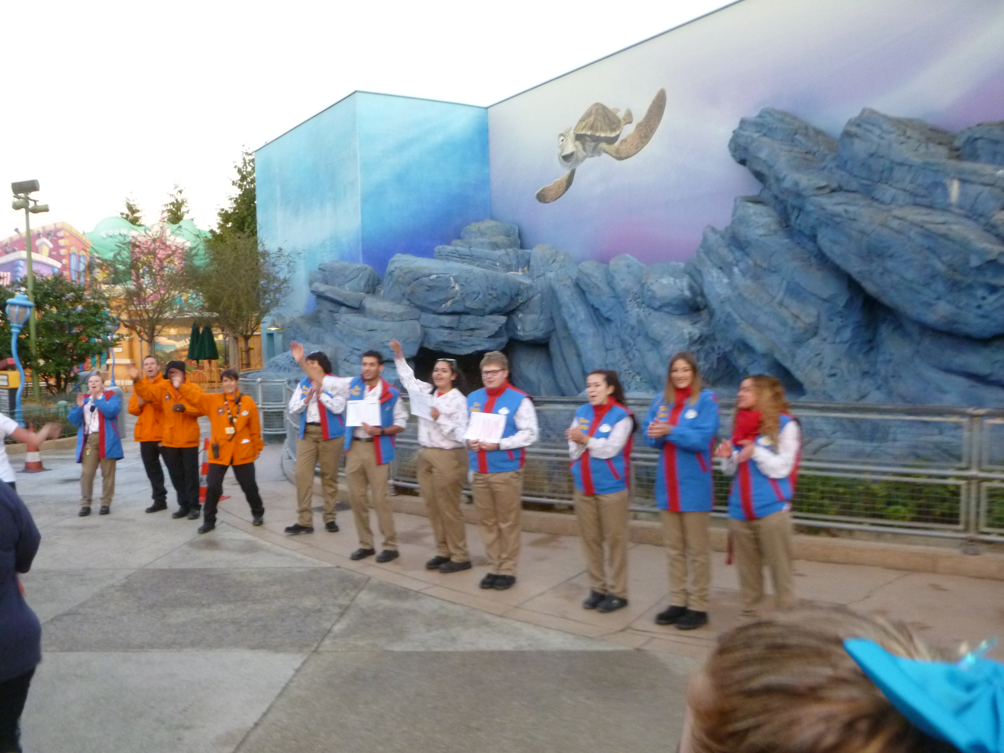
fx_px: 870
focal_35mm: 30
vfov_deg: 46.8
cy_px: 376
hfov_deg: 60.0
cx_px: 502
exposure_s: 1/30
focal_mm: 5.4
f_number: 3.4
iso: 400
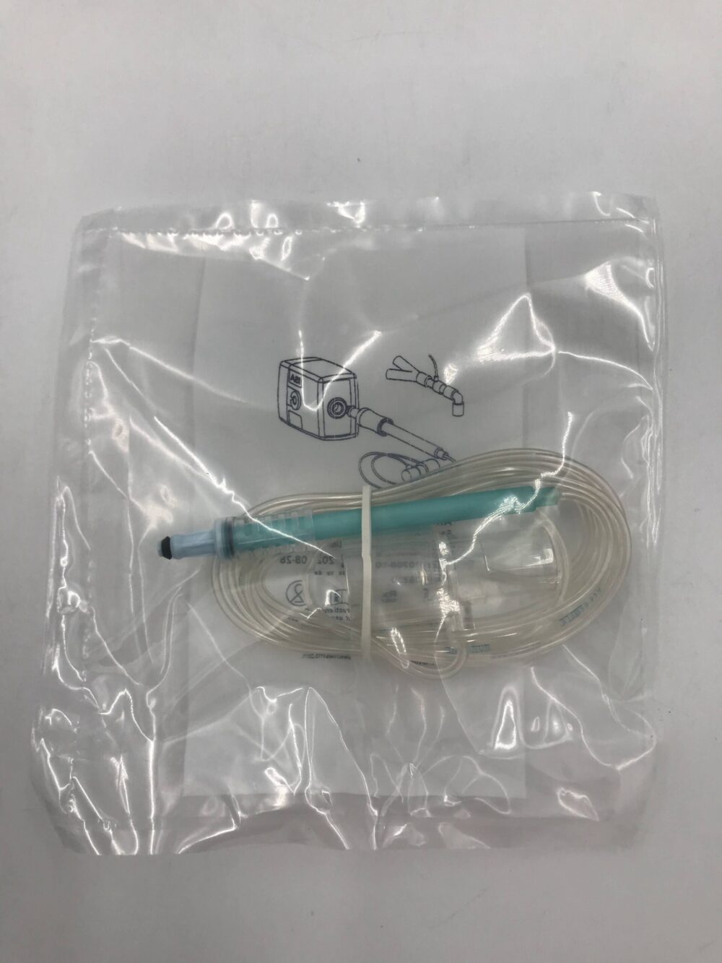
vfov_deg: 63.4
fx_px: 779
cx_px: 361
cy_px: 482
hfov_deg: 49.8
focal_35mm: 28
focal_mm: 3.99
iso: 20
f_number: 1.8
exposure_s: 1/222
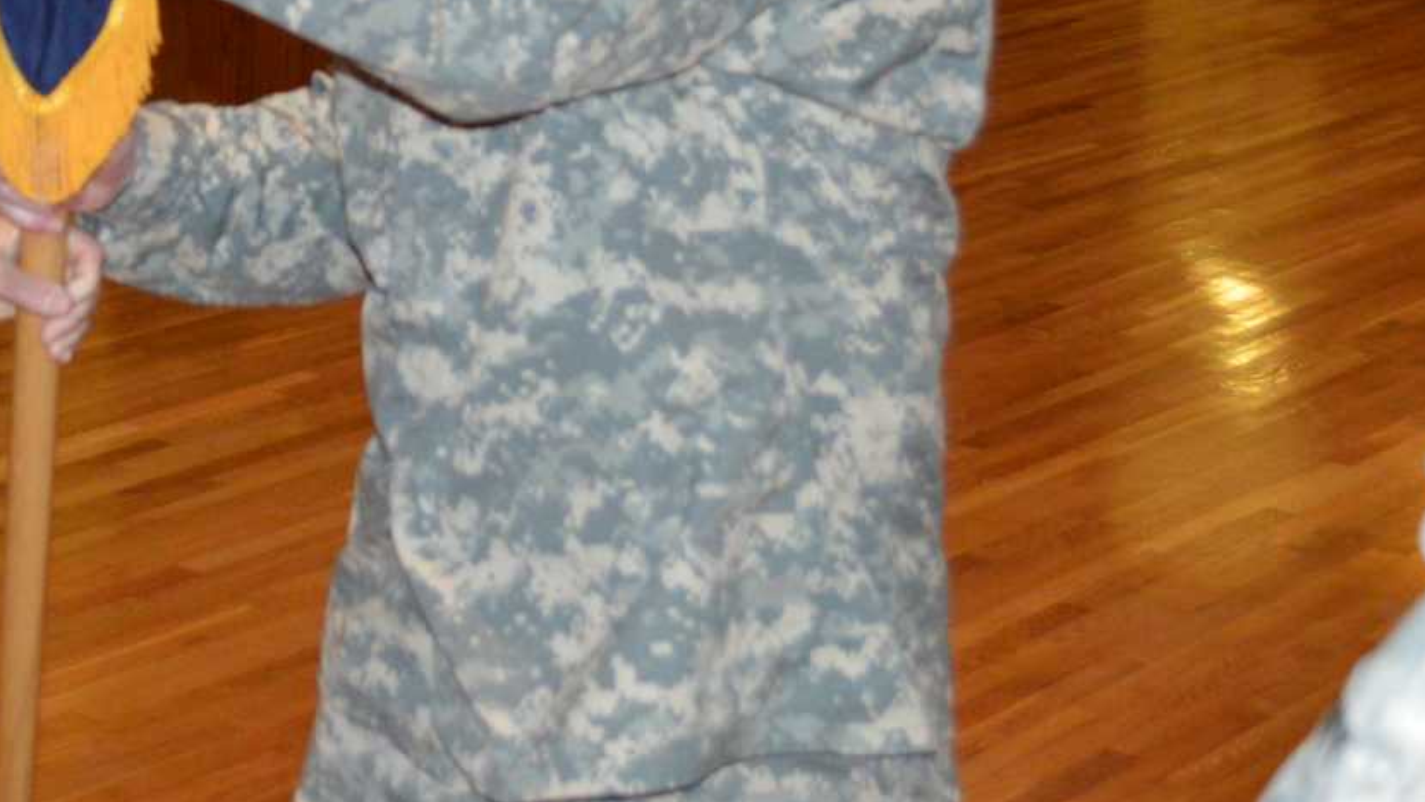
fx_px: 3514
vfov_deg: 12.5
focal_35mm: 93
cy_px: -303
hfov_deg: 22.3
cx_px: 124
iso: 1400
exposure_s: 1/60
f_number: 4
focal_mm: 24
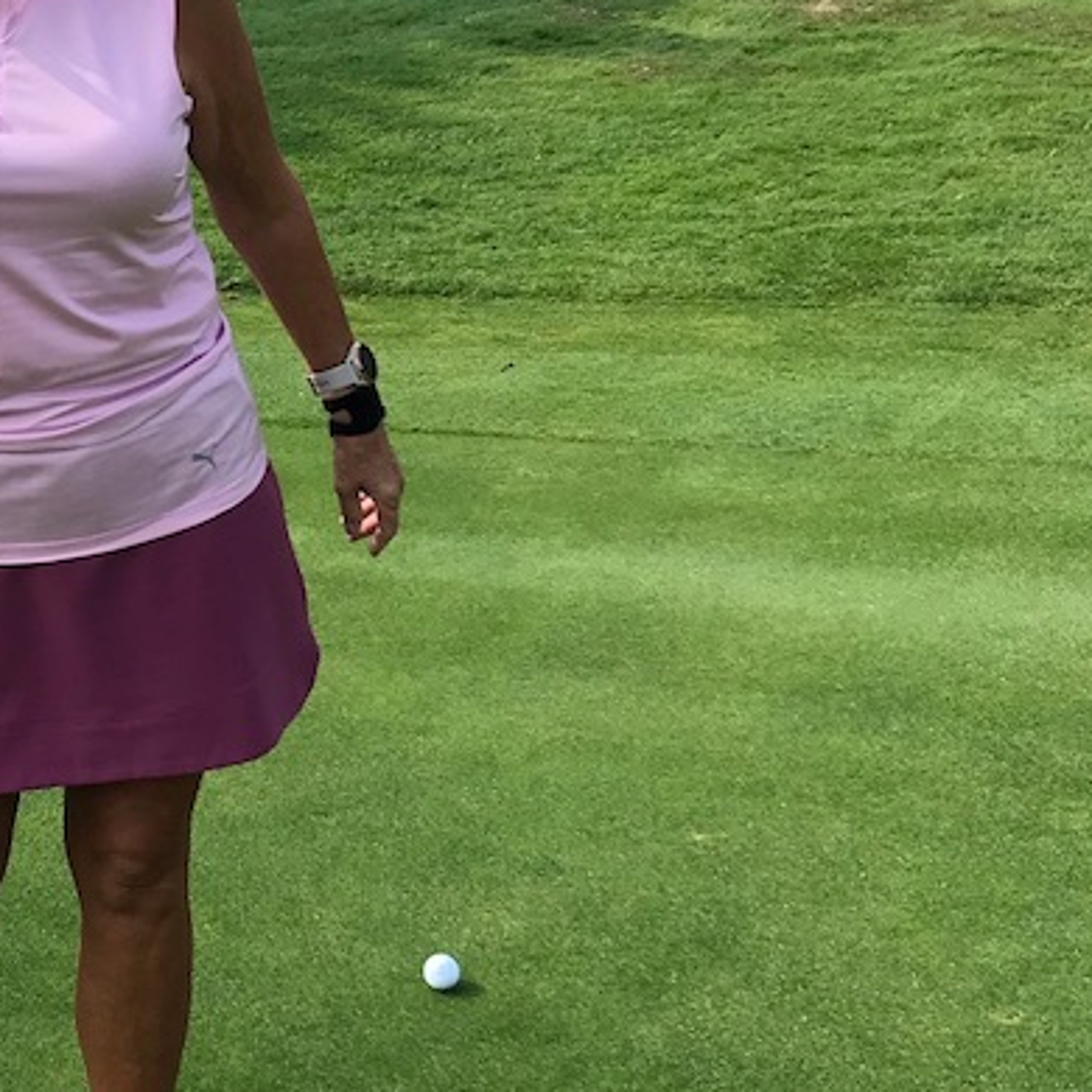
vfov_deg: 26.3
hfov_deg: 25.4
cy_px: 361
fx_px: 2320
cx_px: 48
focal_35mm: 65
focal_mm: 3.99
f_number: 1.8
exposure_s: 1/1088
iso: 20
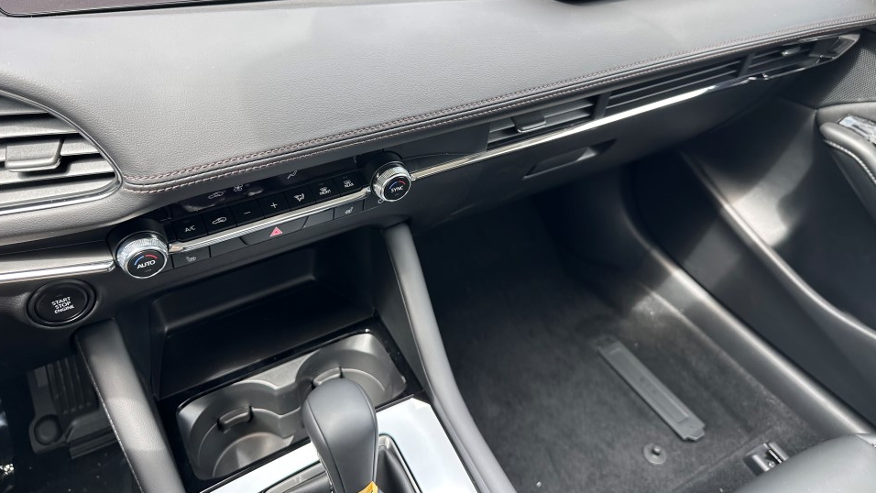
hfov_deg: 67.9
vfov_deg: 41.0
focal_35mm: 28
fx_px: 650
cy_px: 164
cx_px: 429
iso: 64
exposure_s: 1/154
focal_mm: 6.86
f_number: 1.78
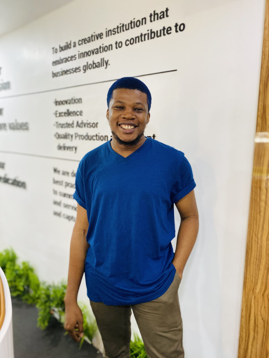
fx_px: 269
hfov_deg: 53.1
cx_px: 134
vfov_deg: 67.3
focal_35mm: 26
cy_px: 179
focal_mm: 4.25
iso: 200
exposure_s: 1/50
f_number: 1.8
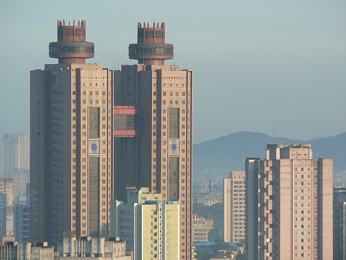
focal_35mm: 402
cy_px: 136
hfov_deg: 4.9
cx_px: 174
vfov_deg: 3.7
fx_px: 4021
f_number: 4
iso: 80
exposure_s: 1/250
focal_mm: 63.3
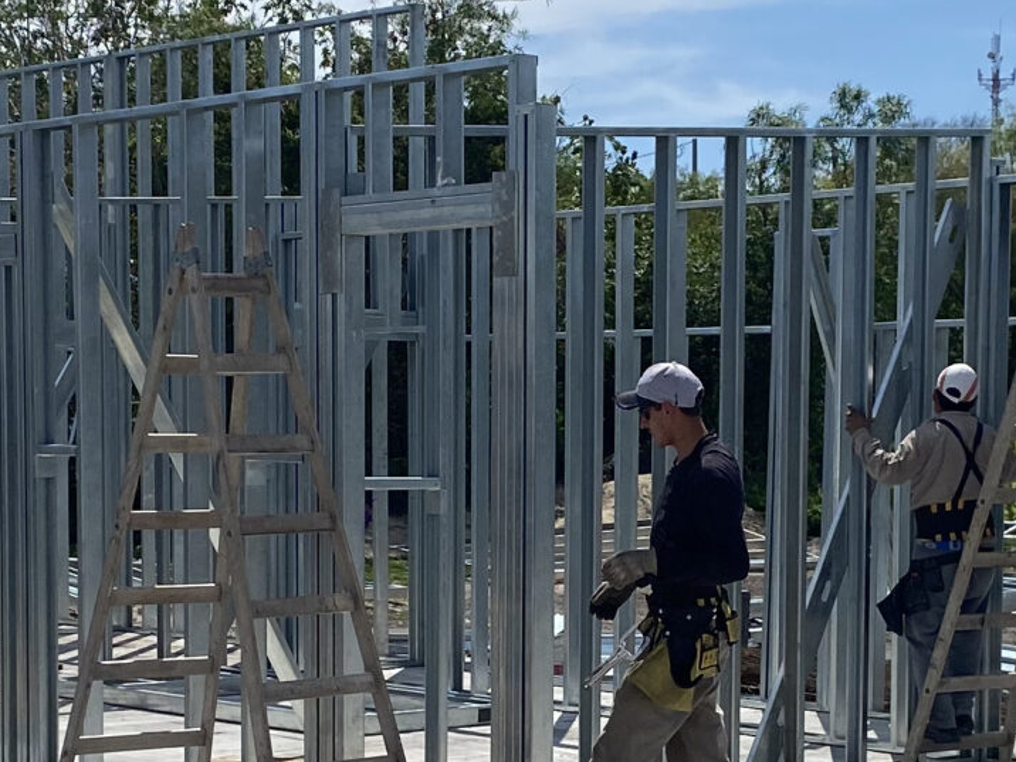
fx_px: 2730
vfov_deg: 15.7
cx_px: 580
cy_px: 666
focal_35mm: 93
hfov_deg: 21.1
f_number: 1.8
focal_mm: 4.25
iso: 32
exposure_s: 1/6410
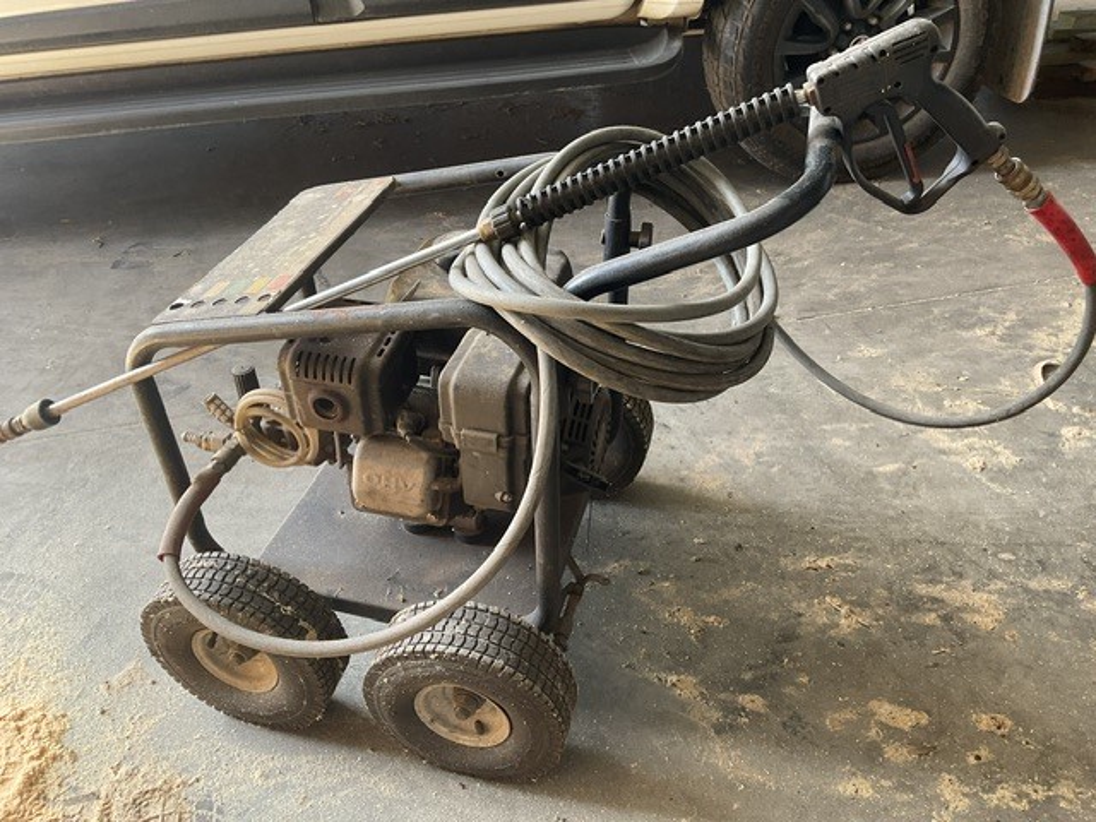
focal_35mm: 29
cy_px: 411
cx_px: 548
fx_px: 918
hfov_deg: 61.7
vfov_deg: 48.2
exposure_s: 1/50
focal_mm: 3
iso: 40
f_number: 1.8
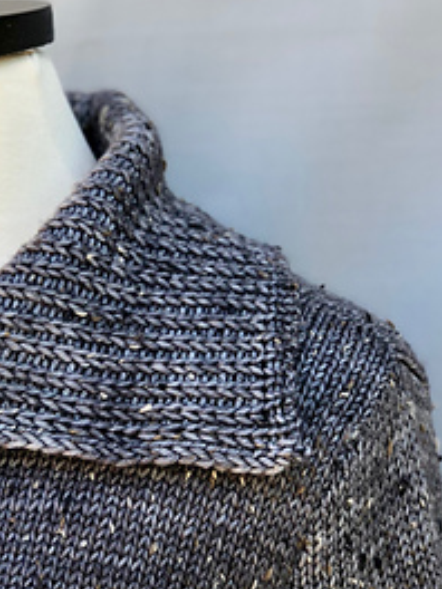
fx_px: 1839
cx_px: 81
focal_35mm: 108
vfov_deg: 18.2
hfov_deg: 13.6
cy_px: 339
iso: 25
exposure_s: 1/60
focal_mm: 6.6
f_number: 2.8
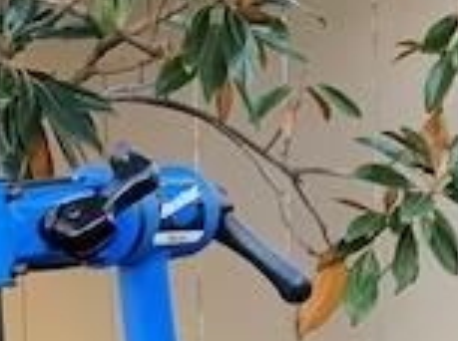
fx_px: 2878
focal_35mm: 218
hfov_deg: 9.1
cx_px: 251
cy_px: 658
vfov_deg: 6.6
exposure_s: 1/102
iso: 125
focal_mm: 6
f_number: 2.4
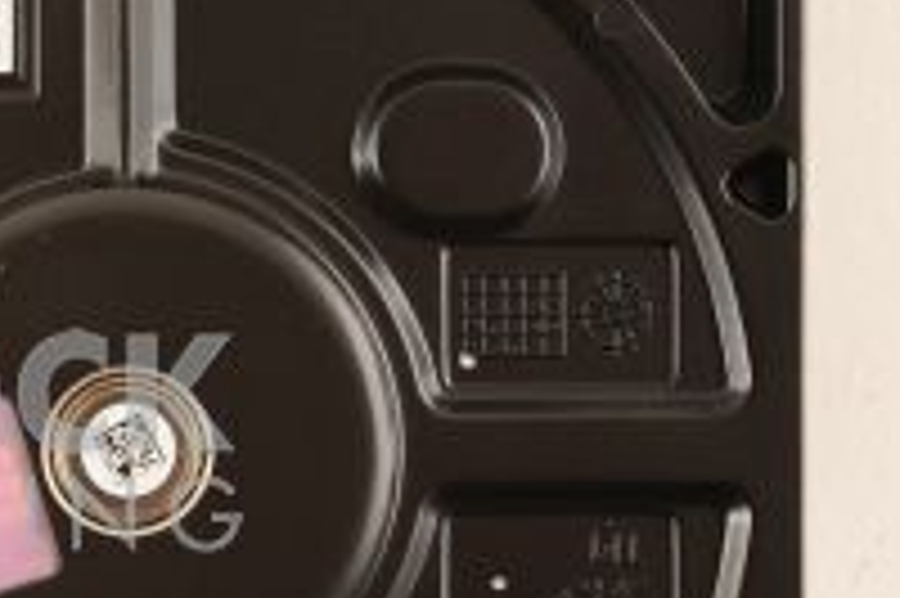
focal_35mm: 150
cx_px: -207
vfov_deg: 9.1
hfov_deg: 13.3
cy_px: 443
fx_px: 3747
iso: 1600
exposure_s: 1/160
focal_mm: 50
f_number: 11
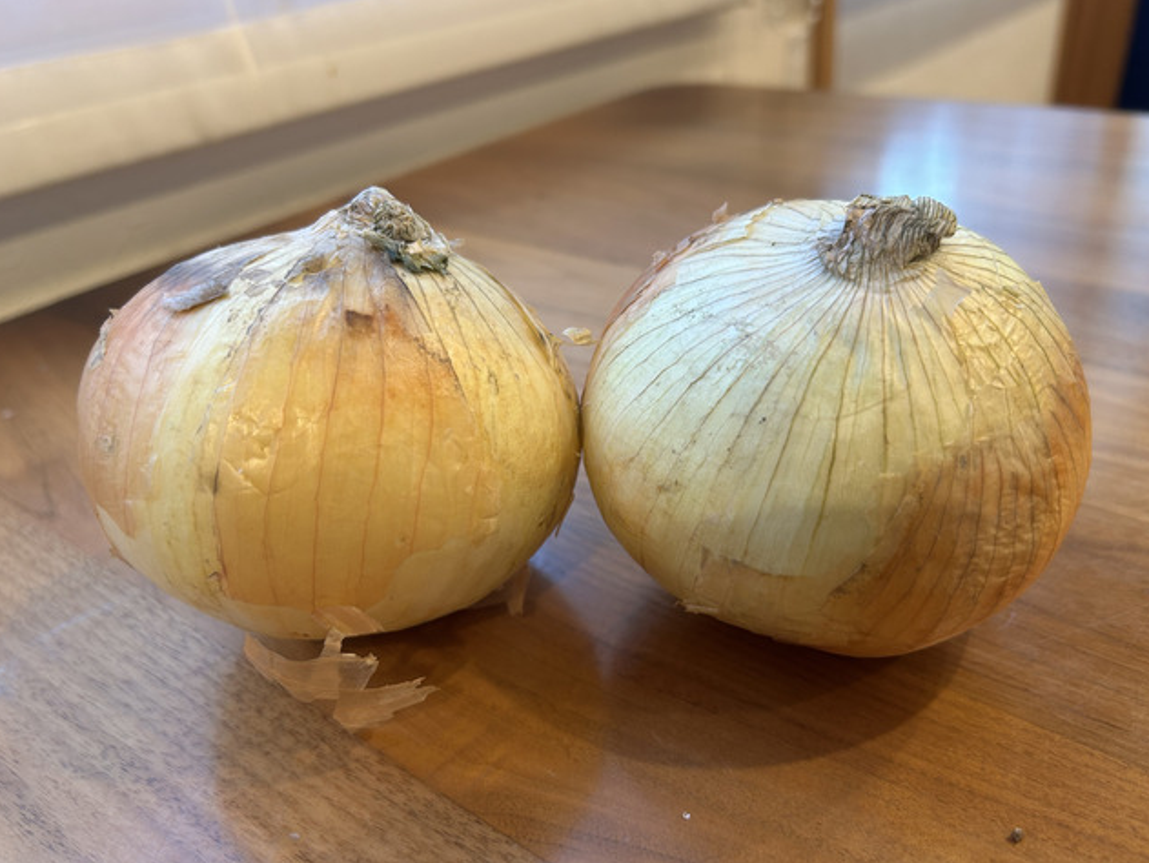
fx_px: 930
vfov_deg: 49.8
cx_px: 595
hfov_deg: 63.4
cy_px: 455
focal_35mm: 28
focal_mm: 5.7
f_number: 1.5
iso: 80
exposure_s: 1/50
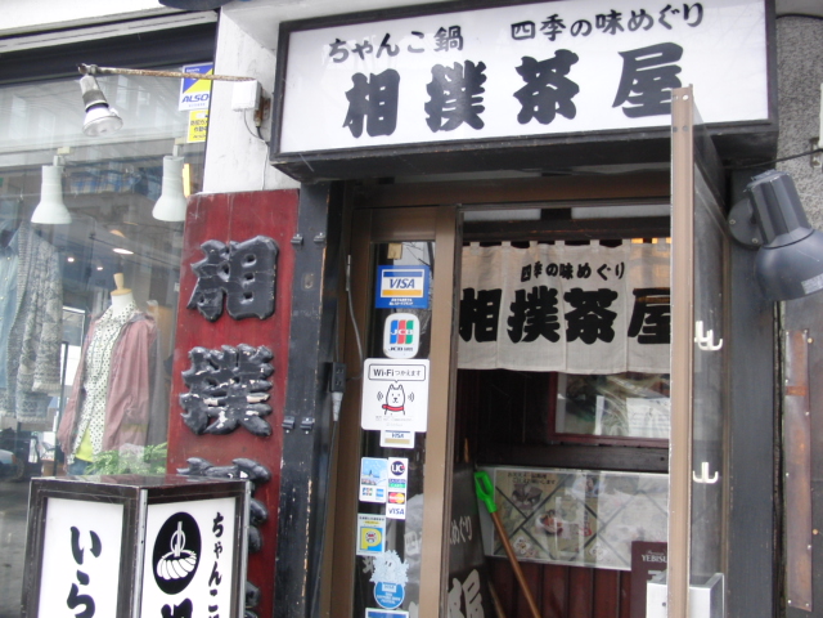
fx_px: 880
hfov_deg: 50.1
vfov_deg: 38.7
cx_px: 412
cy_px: 309
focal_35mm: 37
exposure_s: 1/80
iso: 125
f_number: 3.6
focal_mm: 6.42
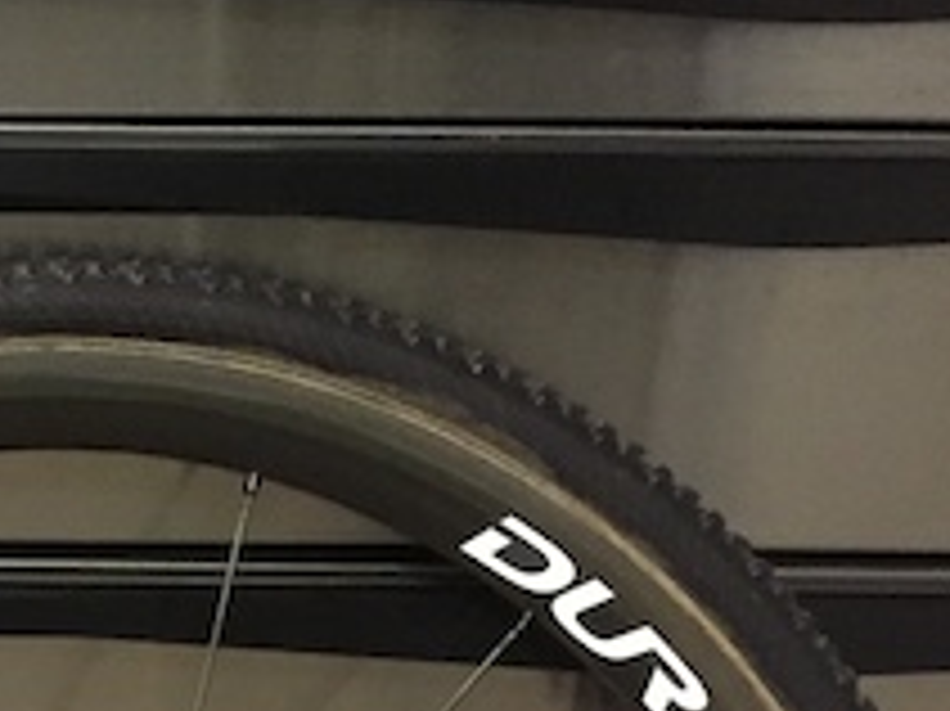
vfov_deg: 12.8
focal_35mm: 110
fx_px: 3017
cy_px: 1048
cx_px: -797
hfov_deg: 15.3
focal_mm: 4.15
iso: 250
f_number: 2.2
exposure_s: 1/20
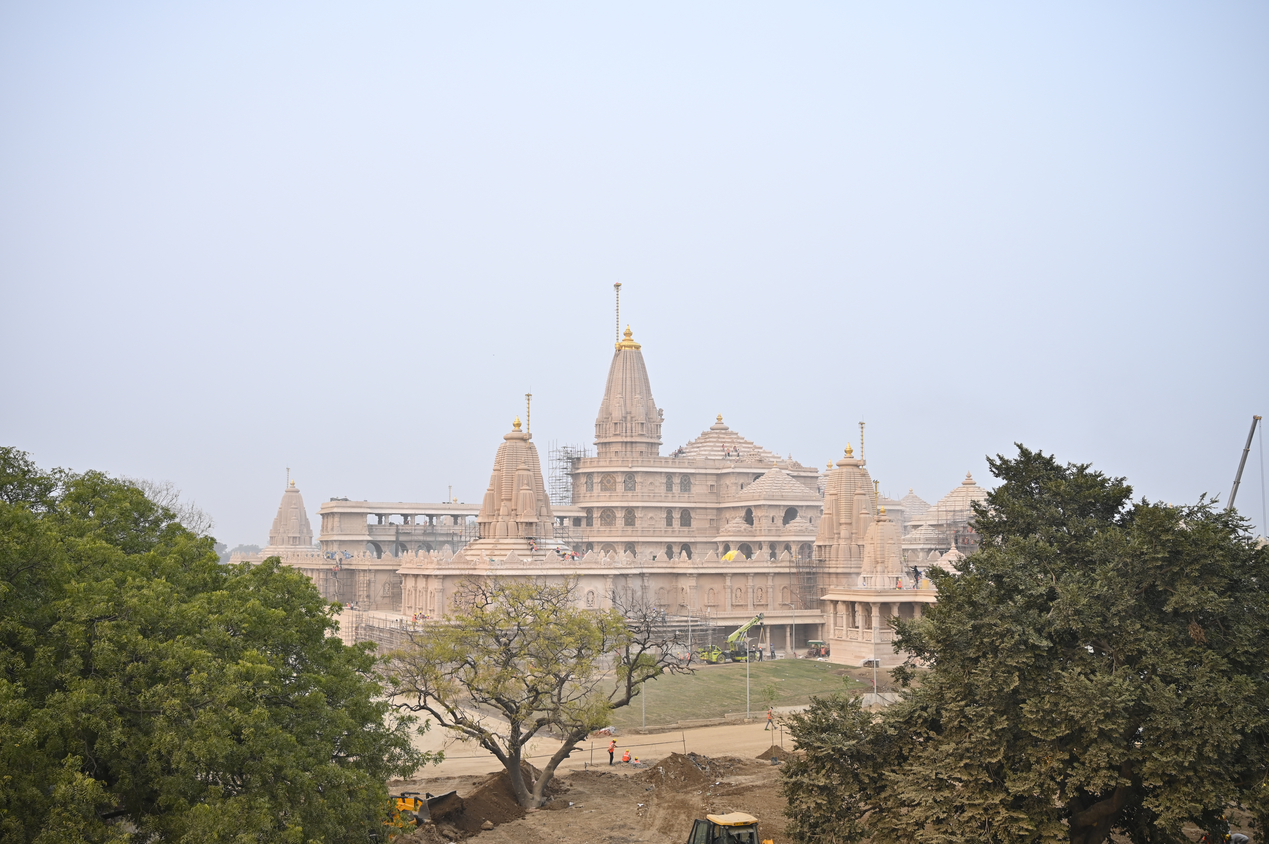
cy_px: 422
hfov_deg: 53.2
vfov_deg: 36.8
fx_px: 1268
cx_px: 634
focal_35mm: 36
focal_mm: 36
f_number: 5
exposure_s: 1/160
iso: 320
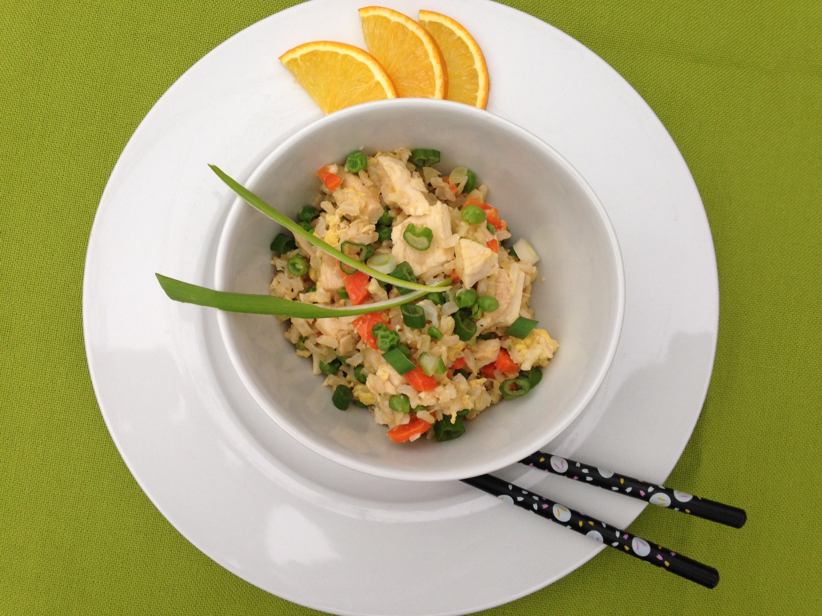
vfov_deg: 42.9
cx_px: 411
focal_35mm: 33
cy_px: 308
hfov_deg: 55.4
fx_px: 784
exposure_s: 1/60
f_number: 2.4
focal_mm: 4.12
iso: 64
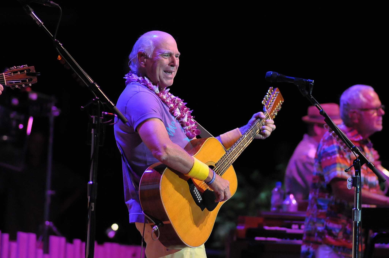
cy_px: 129
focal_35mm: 270
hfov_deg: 7.6
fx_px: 2914
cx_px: 194
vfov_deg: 5.1
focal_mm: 180
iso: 1600
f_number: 3.5
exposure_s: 1/500
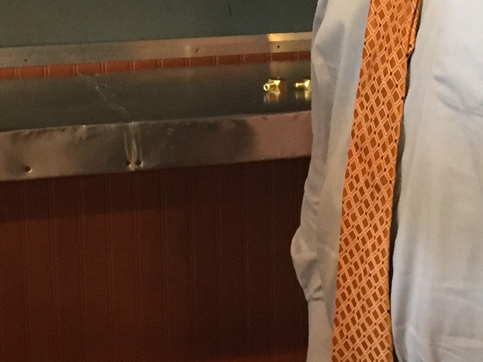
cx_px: 183
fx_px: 1521
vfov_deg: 13.5
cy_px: 94
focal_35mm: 109
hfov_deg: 18.0
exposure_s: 1/17
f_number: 2.2
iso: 250
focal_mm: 4.15
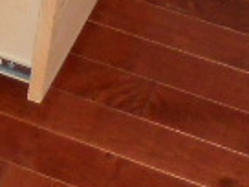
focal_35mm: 203
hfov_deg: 9.3
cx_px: -209
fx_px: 1460
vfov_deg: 7.0
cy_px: -229
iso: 250
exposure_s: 1/25
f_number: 3.2
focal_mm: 4.9
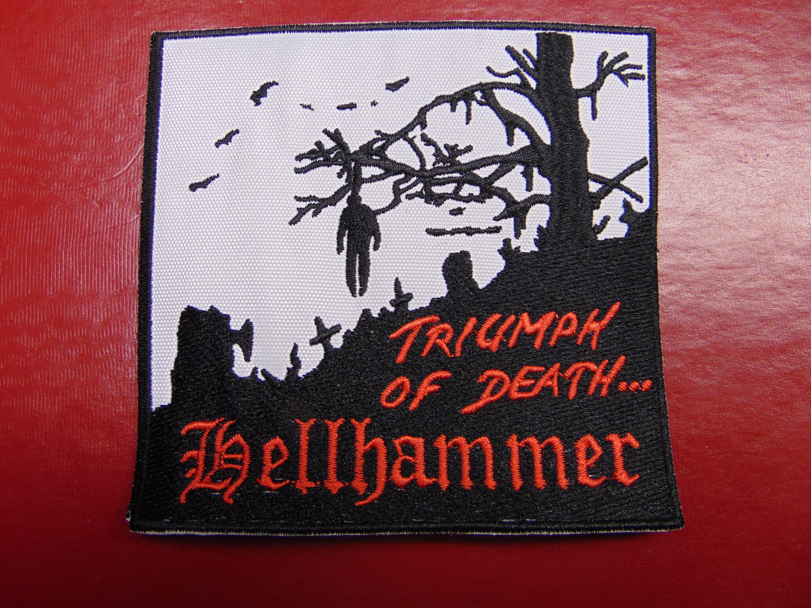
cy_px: 304
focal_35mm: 25
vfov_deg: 54.9
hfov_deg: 69.4
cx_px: 406
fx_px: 586
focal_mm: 4.5
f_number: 3
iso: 80
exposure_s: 1/30
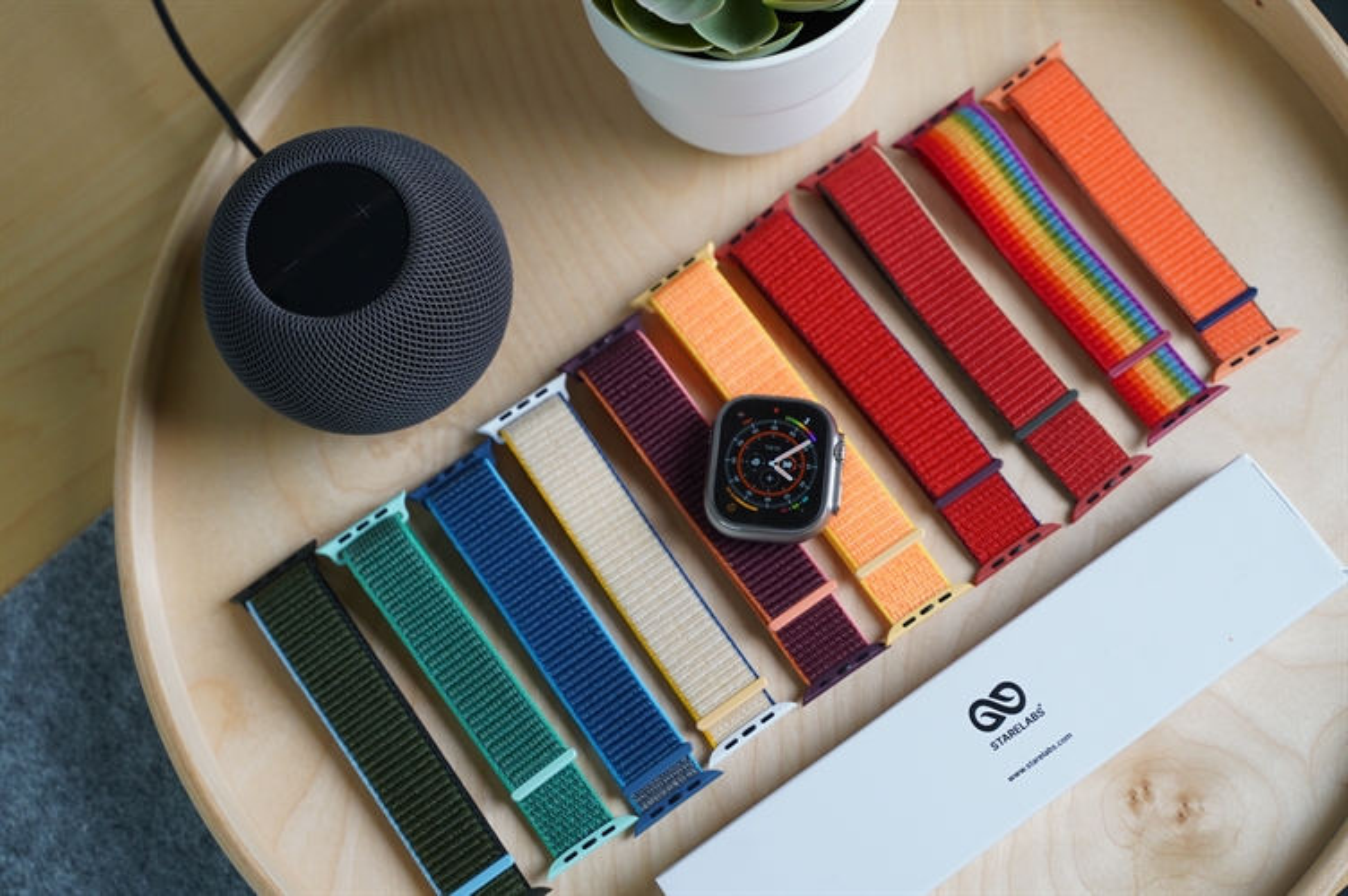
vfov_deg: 28.0
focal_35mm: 48
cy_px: 448
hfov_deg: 41.1
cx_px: 674
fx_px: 1796
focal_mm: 48
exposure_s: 1/160
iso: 1250
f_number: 4
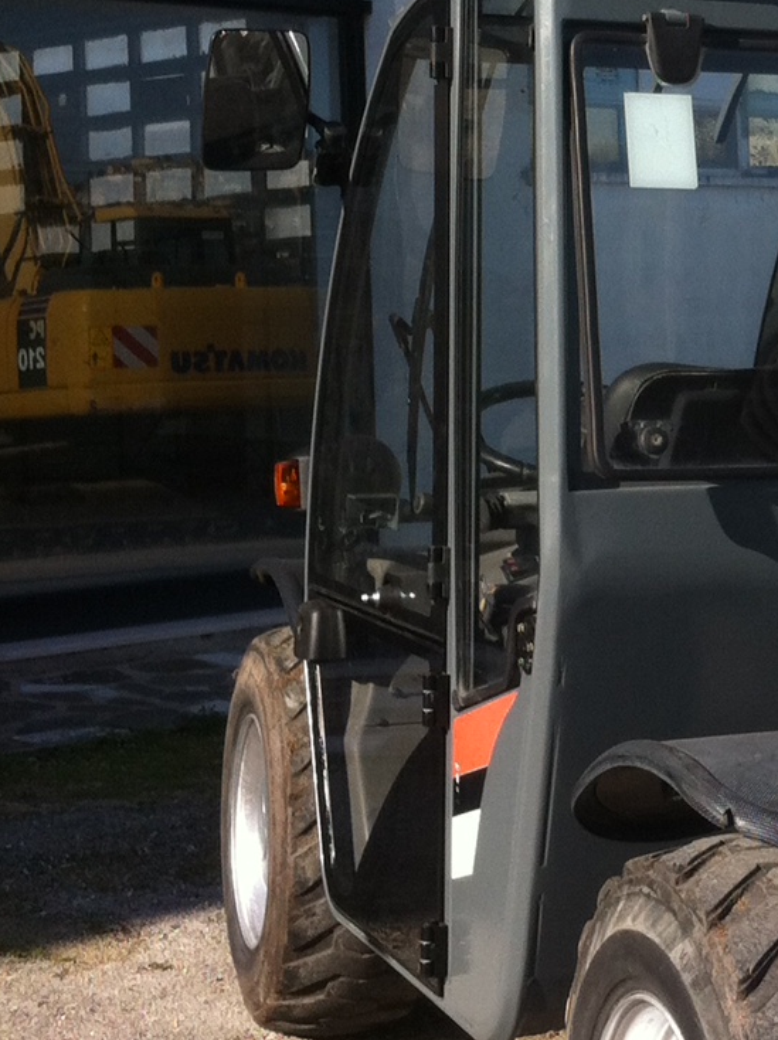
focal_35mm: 98
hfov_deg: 14.4
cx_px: 1012
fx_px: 2942
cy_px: 323
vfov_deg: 20.0
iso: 80
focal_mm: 3.85
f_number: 2.8
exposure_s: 1/943
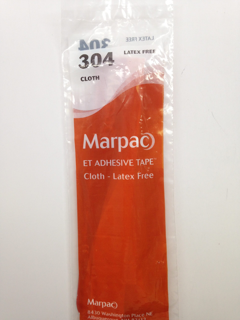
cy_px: 160
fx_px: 305
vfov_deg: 55.4
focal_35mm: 33
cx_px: 120
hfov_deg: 42.9
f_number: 2.4
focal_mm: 4.12
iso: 50
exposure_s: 1/40
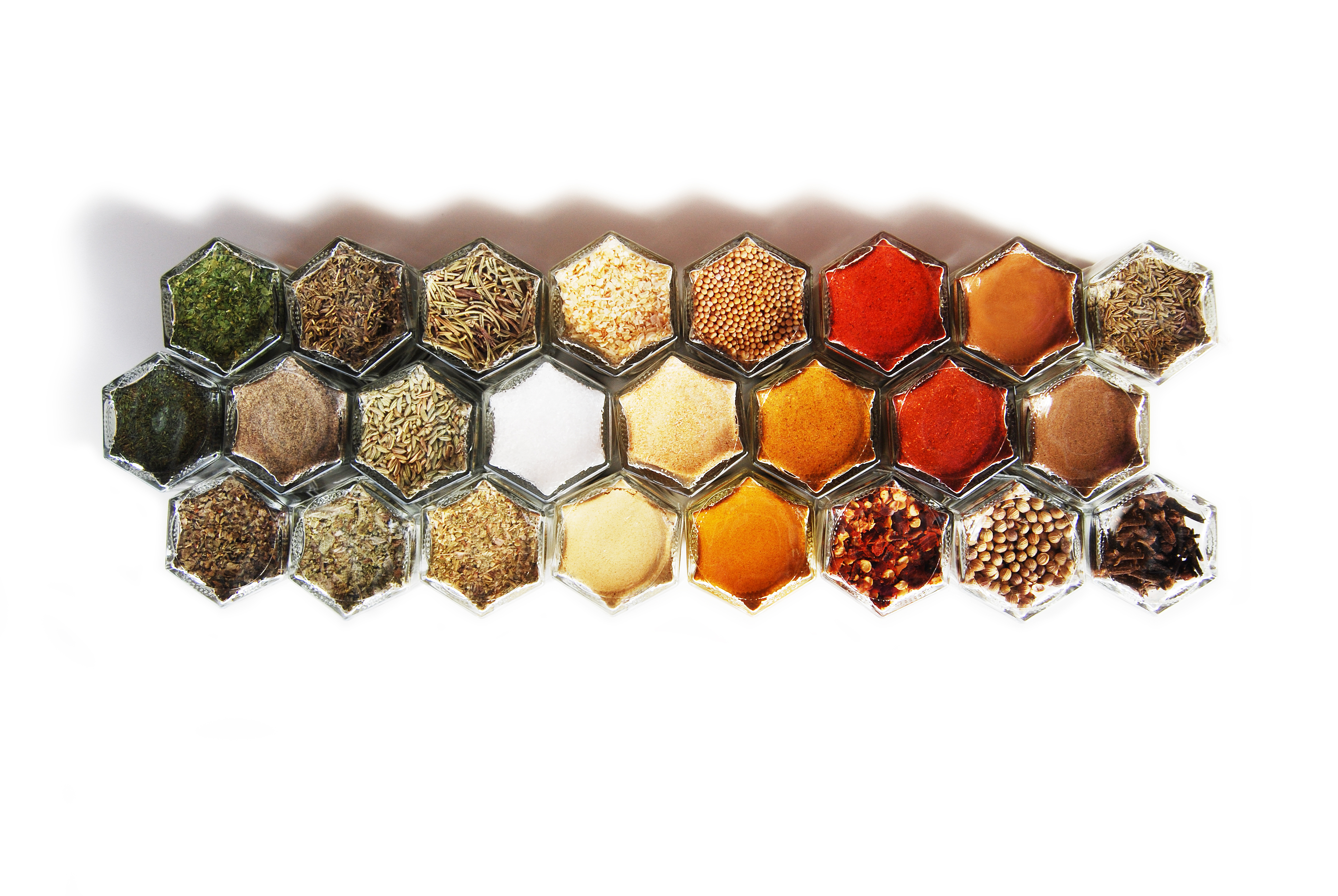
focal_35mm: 27
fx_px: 1005
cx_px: 669
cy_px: 448
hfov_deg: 67.3
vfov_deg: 48.0
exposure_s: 1/125
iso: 200
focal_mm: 18
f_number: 5.6
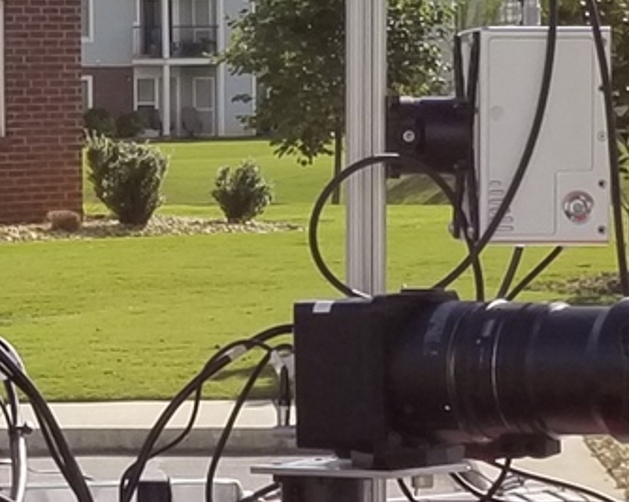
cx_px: -64
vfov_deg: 13.5
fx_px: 2122
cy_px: 181
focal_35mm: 114
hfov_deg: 16.4
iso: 50
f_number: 1.7
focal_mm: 4.3
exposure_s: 1/3236
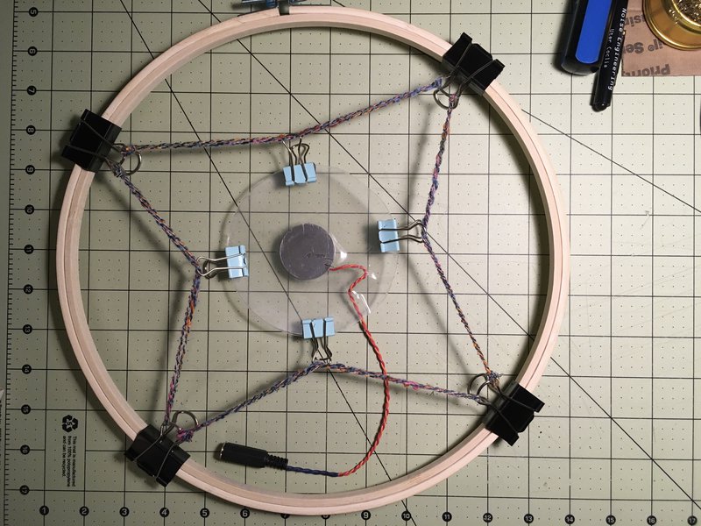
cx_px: 350
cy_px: 263
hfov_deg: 61.7
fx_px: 587
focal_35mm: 29
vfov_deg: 48.2
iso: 40
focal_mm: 4.15
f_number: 2.2
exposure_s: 1/30
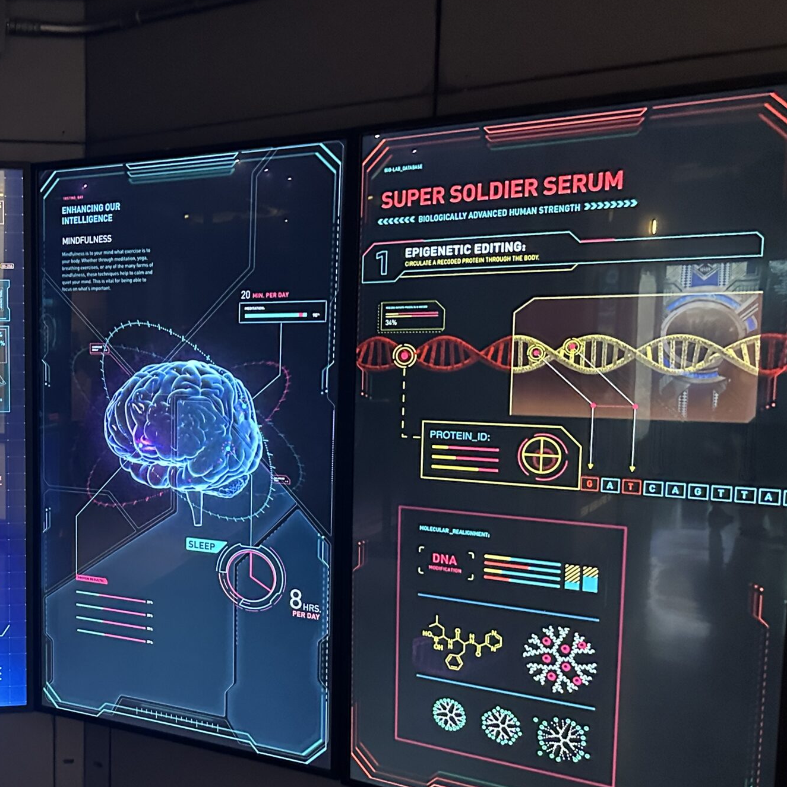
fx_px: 1055
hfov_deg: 38.2
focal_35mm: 41
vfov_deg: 40.8
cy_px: 447
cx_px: 80
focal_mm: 6.86
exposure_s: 1/60
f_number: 1.78
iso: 800
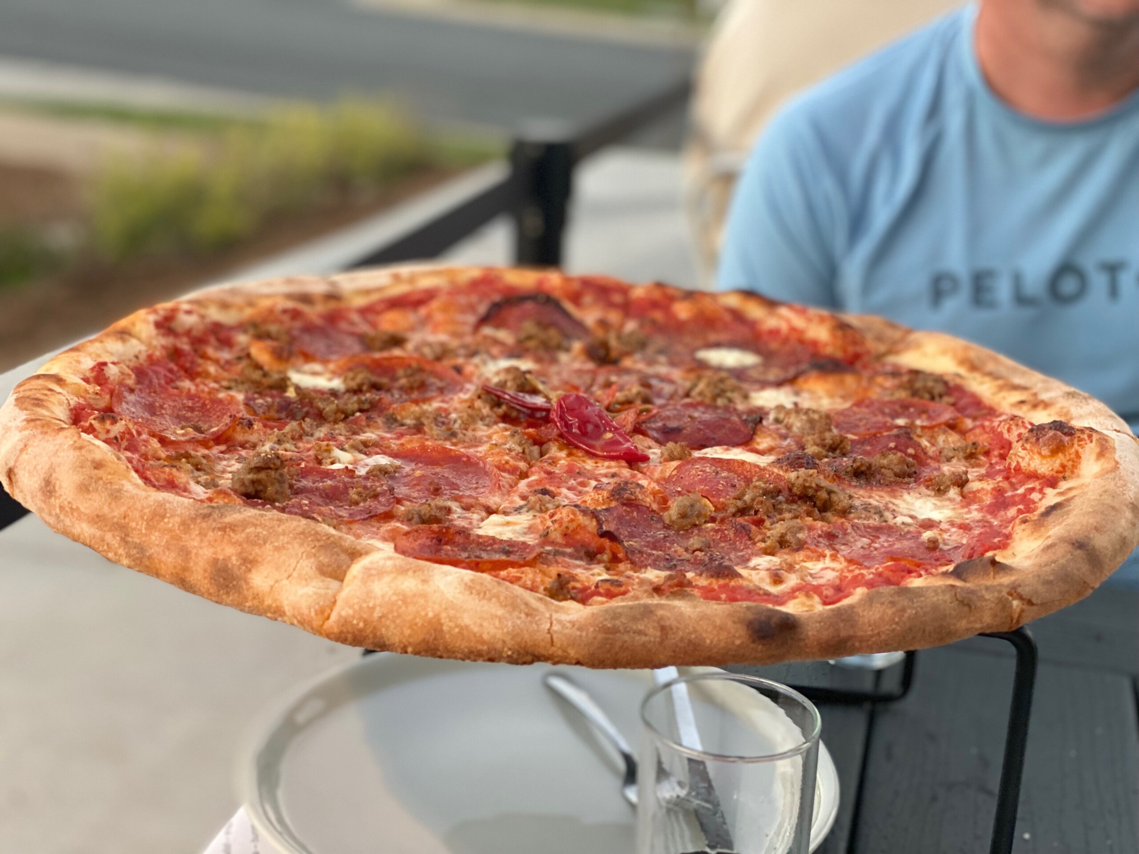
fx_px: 1711
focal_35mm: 52
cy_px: 427
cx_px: 570
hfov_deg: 36.8
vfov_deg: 28.0
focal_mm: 6
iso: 250
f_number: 2
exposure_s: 1/122
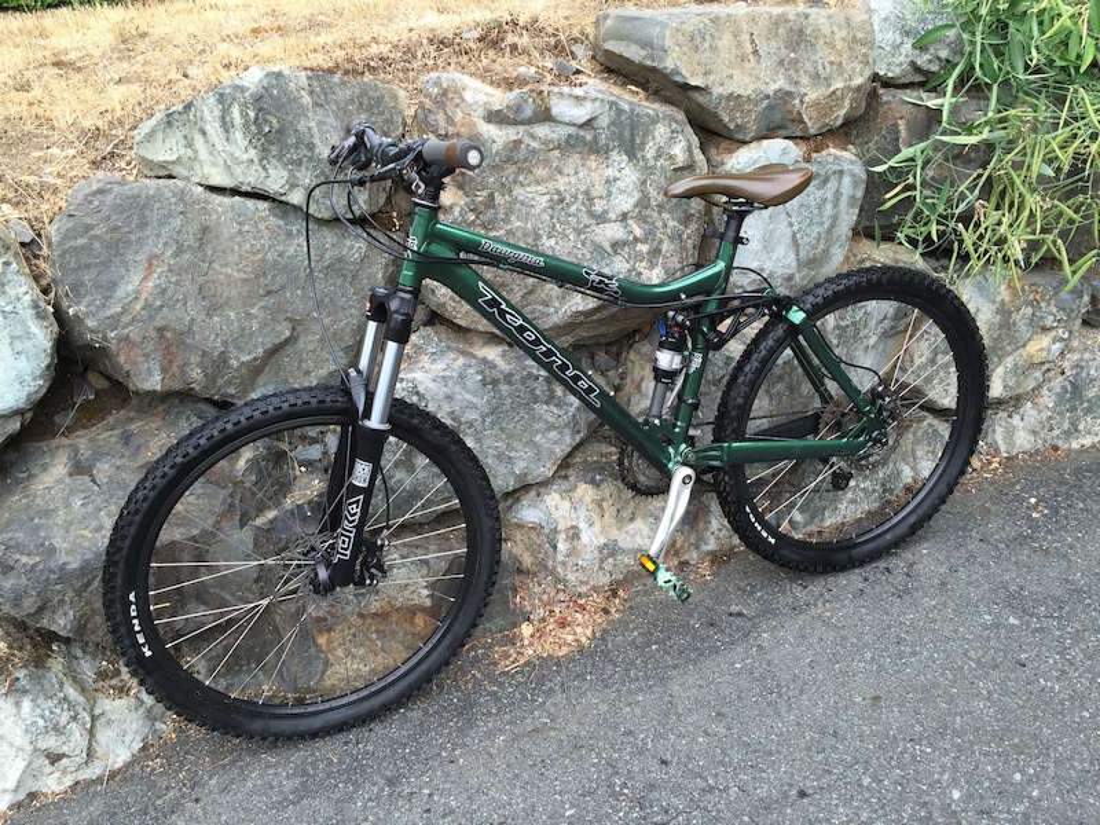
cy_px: 412
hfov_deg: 61.7
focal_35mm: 29
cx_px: 550
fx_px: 922
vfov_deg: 48.2
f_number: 2.2
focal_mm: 4.15
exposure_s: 1/120
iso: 40
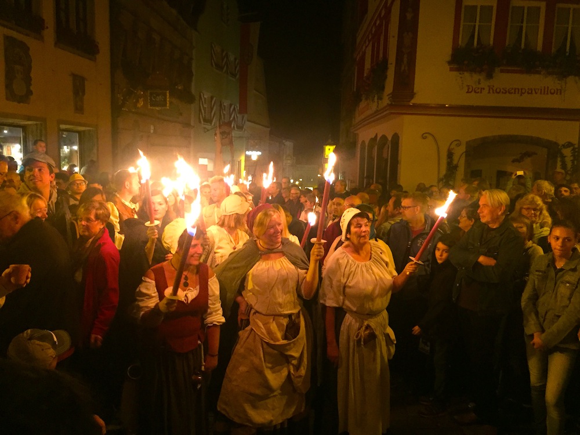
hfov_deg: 61.7
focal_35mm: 29
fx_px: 486
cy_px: 218
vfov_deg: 48.2
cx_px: 290
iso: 320
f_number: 2.2
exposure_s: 1/17
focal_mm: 4.15
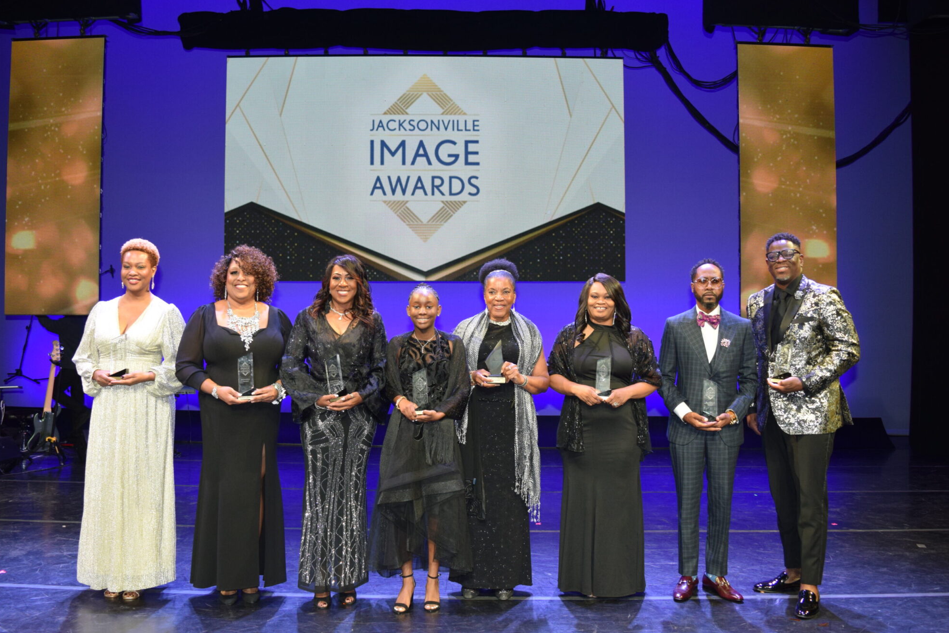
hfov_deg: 60.3
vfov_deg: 42.3
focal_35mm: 31
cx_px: 461
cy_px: 320
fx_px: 817
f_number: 5
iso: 800
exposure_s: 1/100
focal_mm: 20
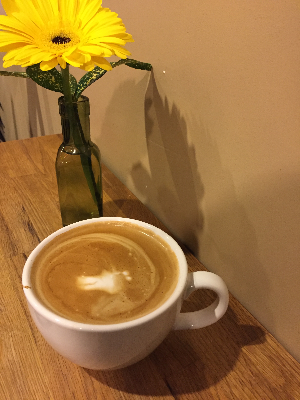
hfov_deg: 48.2
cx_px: 150
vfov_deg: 61.7
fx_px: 335
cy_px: 200
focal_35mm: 29
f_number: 2.2
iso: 250
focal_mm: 4.15
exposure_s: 1/20
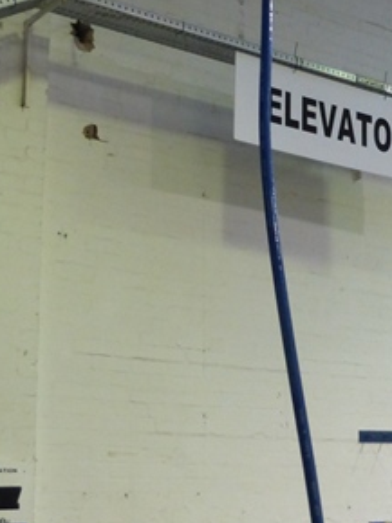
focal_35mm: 69
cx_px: 262
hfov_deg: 21.2
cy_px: 285
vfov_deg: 28.2
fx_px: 1043
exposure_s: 1/50
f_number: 3.3
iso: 400
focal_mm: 4.3
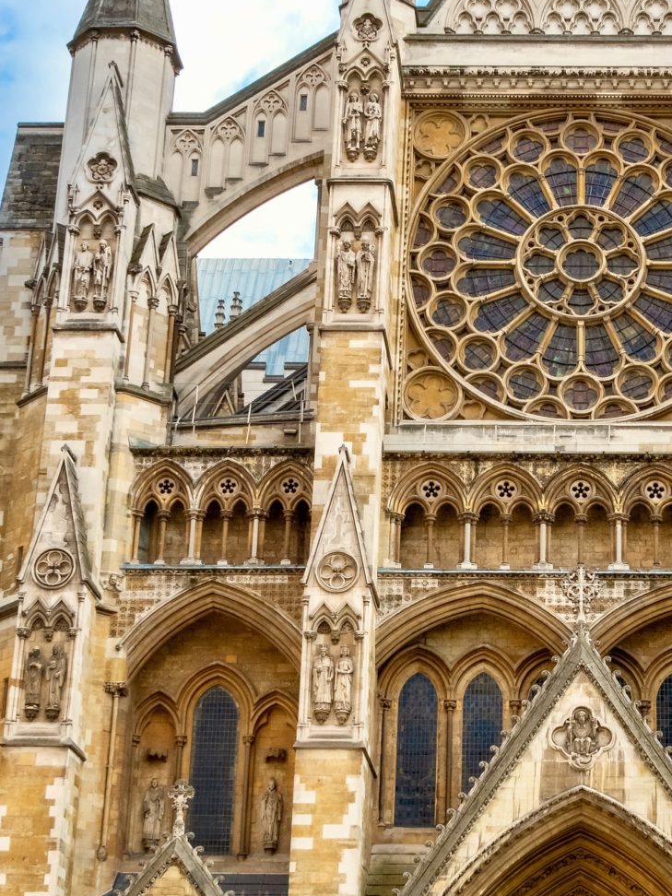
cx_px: 580
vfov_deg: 24.1
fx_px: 2097
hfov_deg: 18.0
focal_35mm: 81
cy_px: 389
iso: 400
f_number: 11
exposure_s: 1/125
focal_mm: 21.1
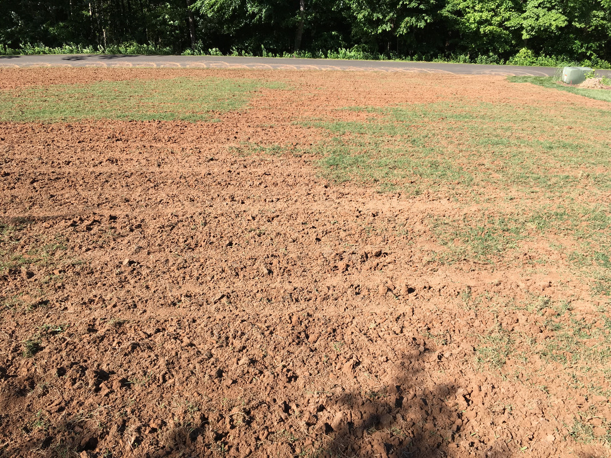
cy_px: 229
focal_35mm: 29
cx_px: 306
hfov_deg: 61.7
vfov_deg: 48.2
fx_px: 512
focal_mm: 4.15
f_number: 2.2
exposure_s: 1/785
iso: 25
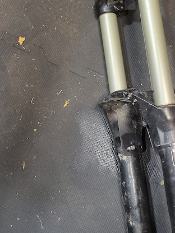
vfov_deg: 38.2
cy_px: 116
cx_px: 139
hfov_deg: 28.5
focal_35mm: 50
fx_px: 337
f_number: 1.8
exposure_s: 1/40
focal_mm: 5.4
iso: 400
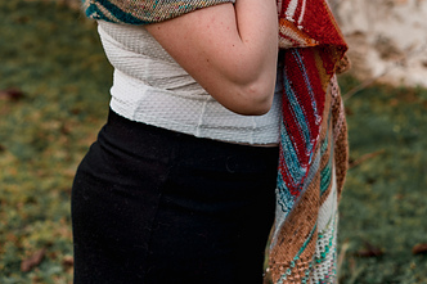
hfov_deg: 24.5
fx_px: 984
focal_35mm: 83
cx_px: 214
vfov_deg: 16.0
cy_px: -27
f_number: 4
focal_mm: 55
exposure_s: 1/320
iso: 125
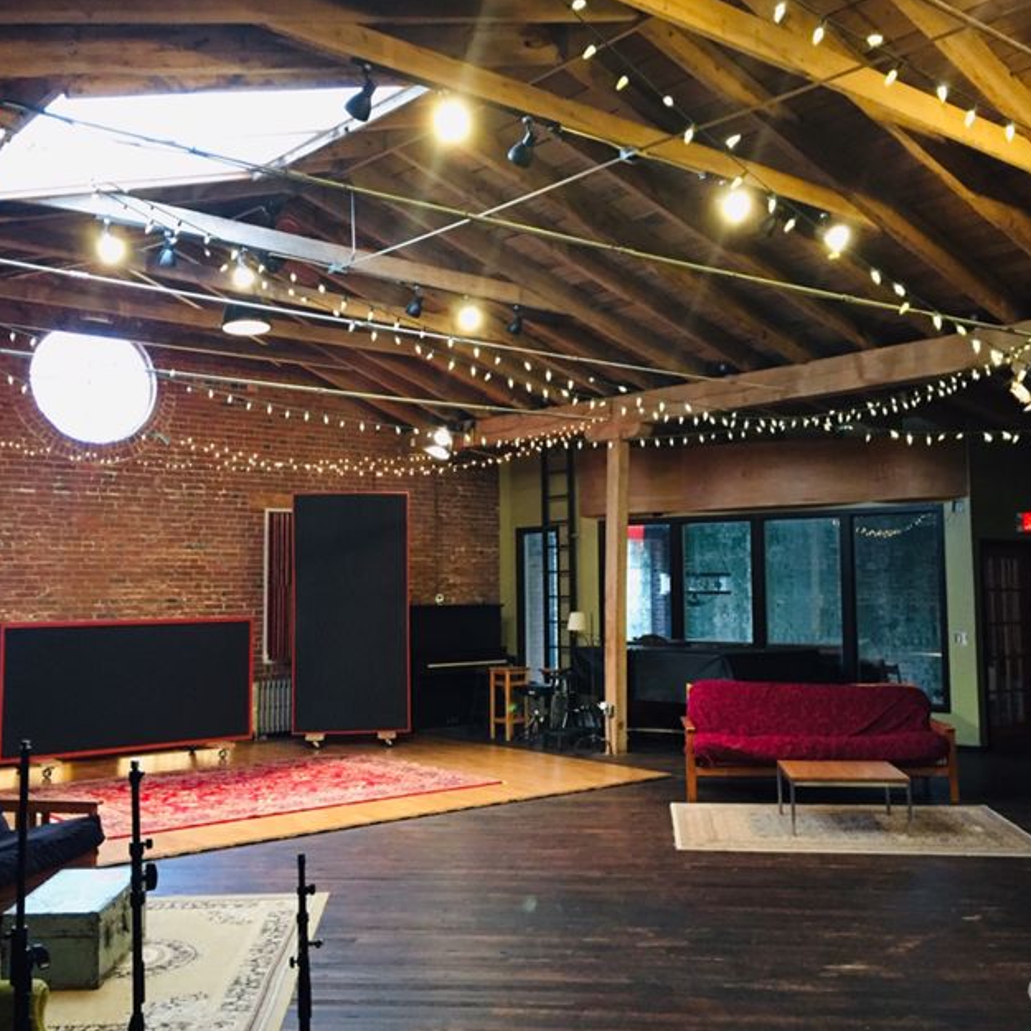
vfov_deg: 47.2
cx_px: 504
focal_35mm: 35
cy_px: 516
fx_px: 1179
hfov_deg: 47.2
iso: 250
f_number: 2.2
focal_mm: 4.15
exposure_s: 1/30
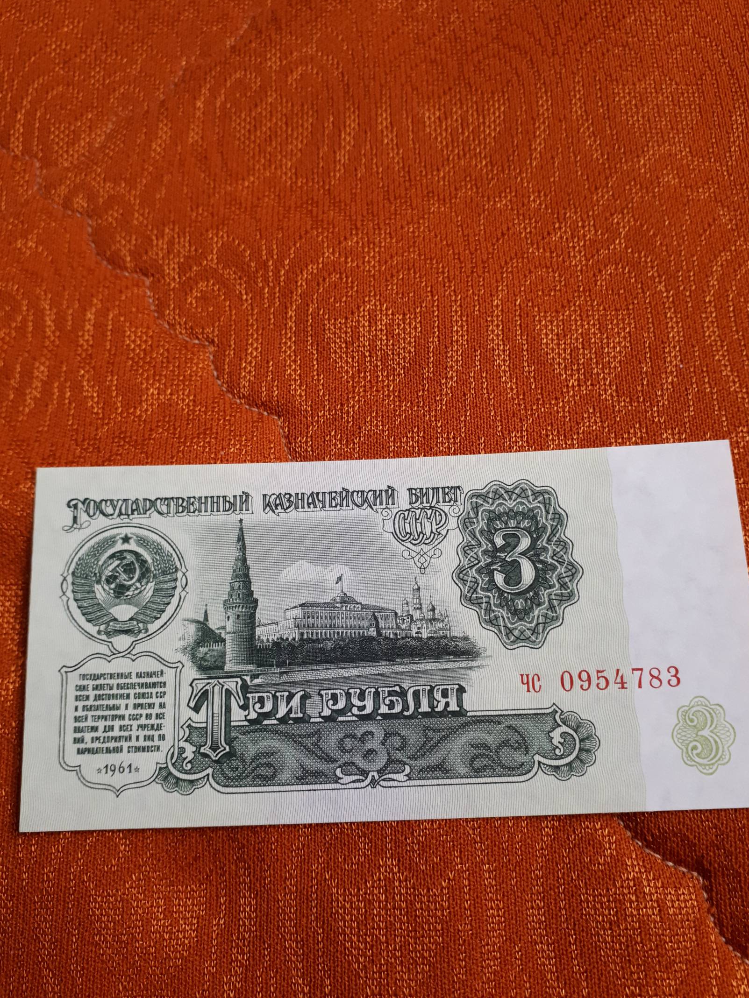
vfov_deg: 63.4
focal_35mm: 28
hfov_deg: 49.7
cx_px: 373
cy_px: 500
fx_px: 808
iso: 160
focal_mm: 3.6
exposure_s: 1/33
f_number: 1.9
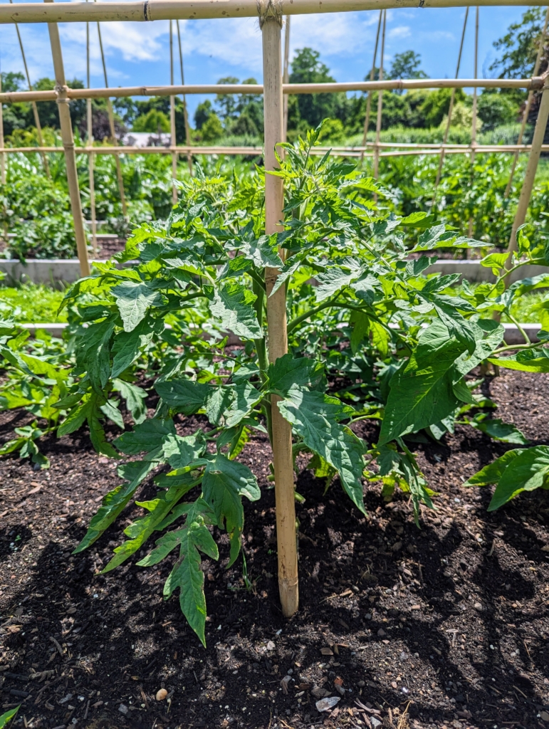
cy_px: 364
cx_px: 274
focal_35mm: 24
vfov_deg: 71.5
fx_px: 506
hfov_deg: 56.9
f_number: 1.85
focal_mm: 6.81
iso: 45
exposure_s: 1/2262
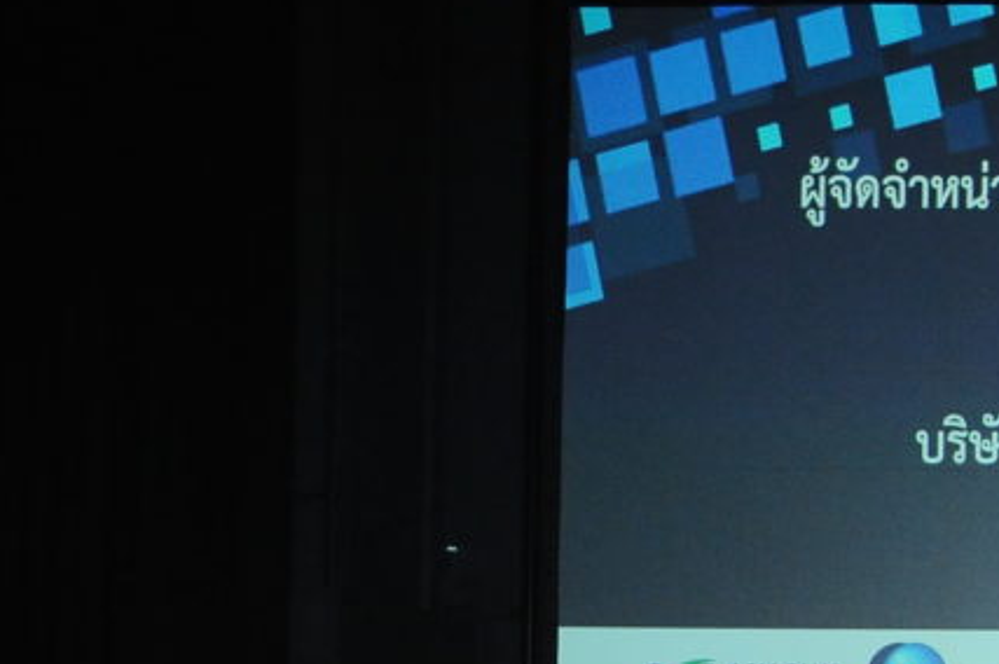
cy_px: 698
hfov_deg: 14.6
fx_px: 3743
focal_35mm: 135
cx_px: 1240
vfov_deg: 10.0
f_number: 5
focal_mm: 48
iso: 6400
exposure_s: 1/160
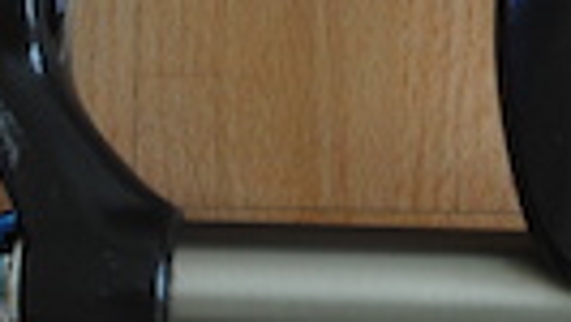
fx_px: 2878
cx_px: 665
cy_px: 43
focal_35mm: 190
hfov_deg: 11.1
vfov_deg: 6.4
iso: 200
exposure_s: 1/60
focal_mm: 20
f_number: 3.8
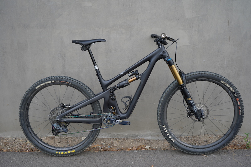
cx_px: 126
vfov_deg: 36.9
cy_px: 84
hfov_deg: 53.1
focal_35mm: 36
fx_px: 251
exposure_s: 1/160
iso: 100
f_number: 4
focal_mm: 36
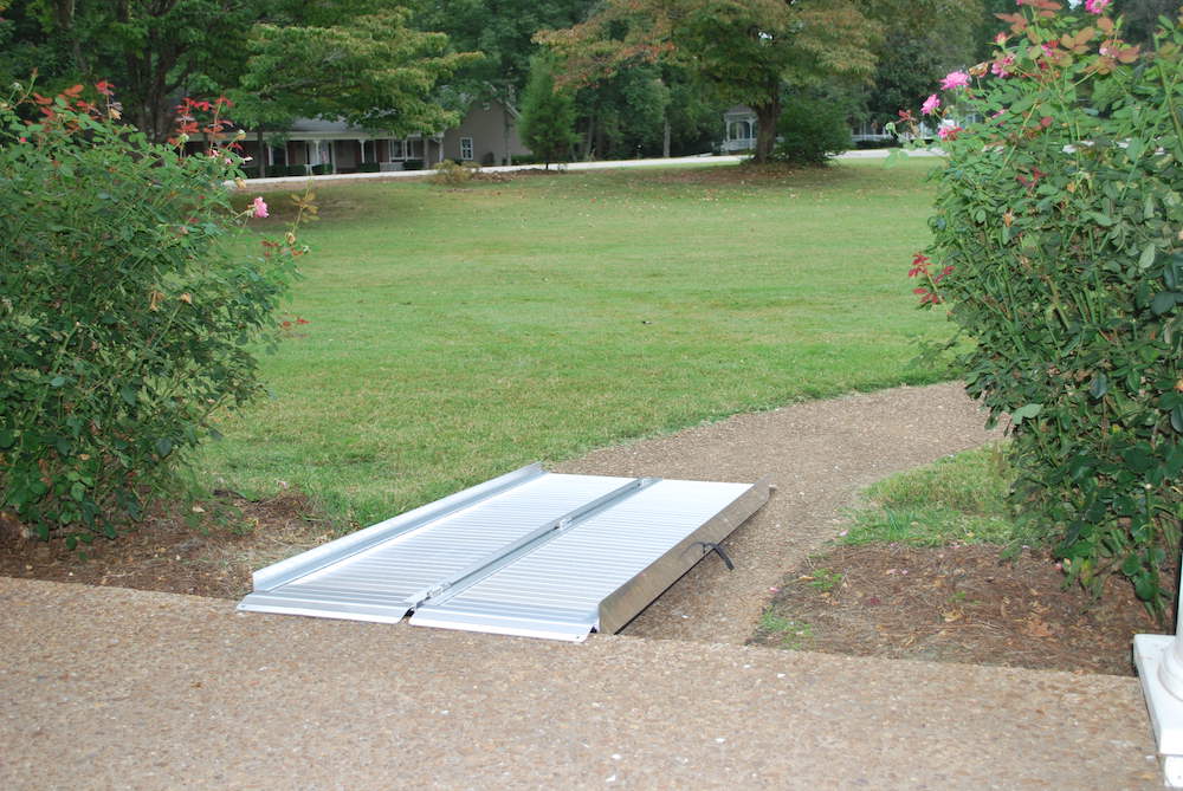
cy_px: 396
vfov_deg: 34.3
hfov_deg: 49.5
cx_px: 592
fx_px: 1283
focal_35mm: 39
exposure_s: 1/125
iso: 200
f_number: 4.2
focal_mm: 26
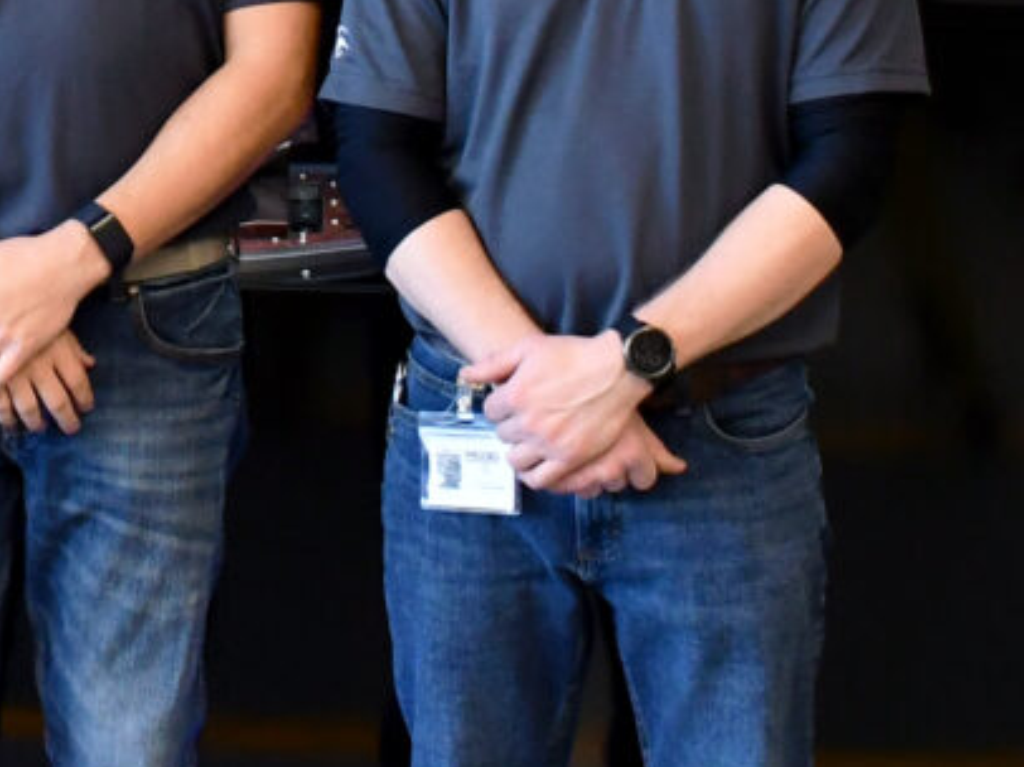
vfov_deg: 10.9
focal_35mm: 131
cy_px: -342
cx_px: -144
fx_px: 3873
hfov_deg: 14.7
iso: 1250
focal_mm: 18
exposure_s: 1/125
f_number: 3.5
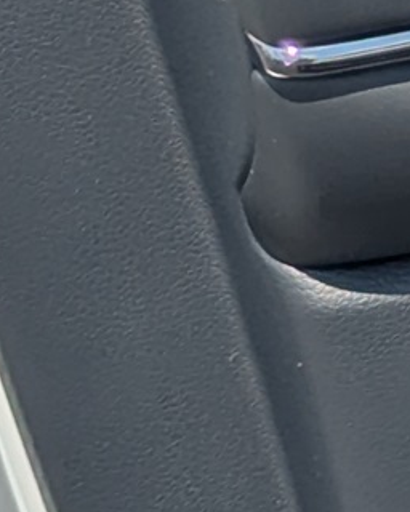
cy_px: -326
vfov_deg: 5.1
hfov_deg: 3.9
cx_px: 1598
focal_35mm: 375
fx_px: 5688
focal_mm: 6.81
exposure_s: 1/3300
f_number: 1.85
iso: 43
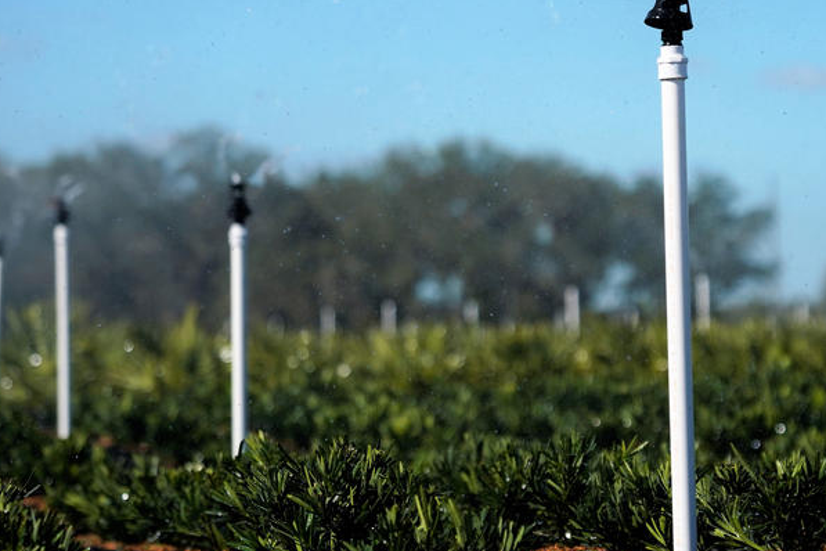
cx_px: 513
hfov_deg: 9.9
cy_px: 201
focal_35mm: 208
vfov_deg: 6.6
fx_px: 4772
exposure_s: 1/2000
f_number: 5
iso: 640
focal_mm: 138
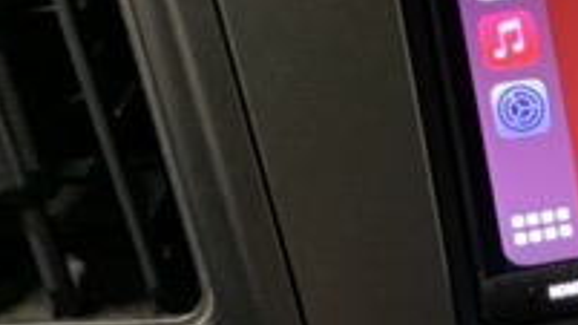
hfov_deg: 17.7
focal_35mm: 113
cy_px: 230
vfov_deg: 10.7
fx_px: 1732
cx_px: 753
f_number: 1.8
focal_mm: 4.25
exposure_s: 1/26
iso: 500
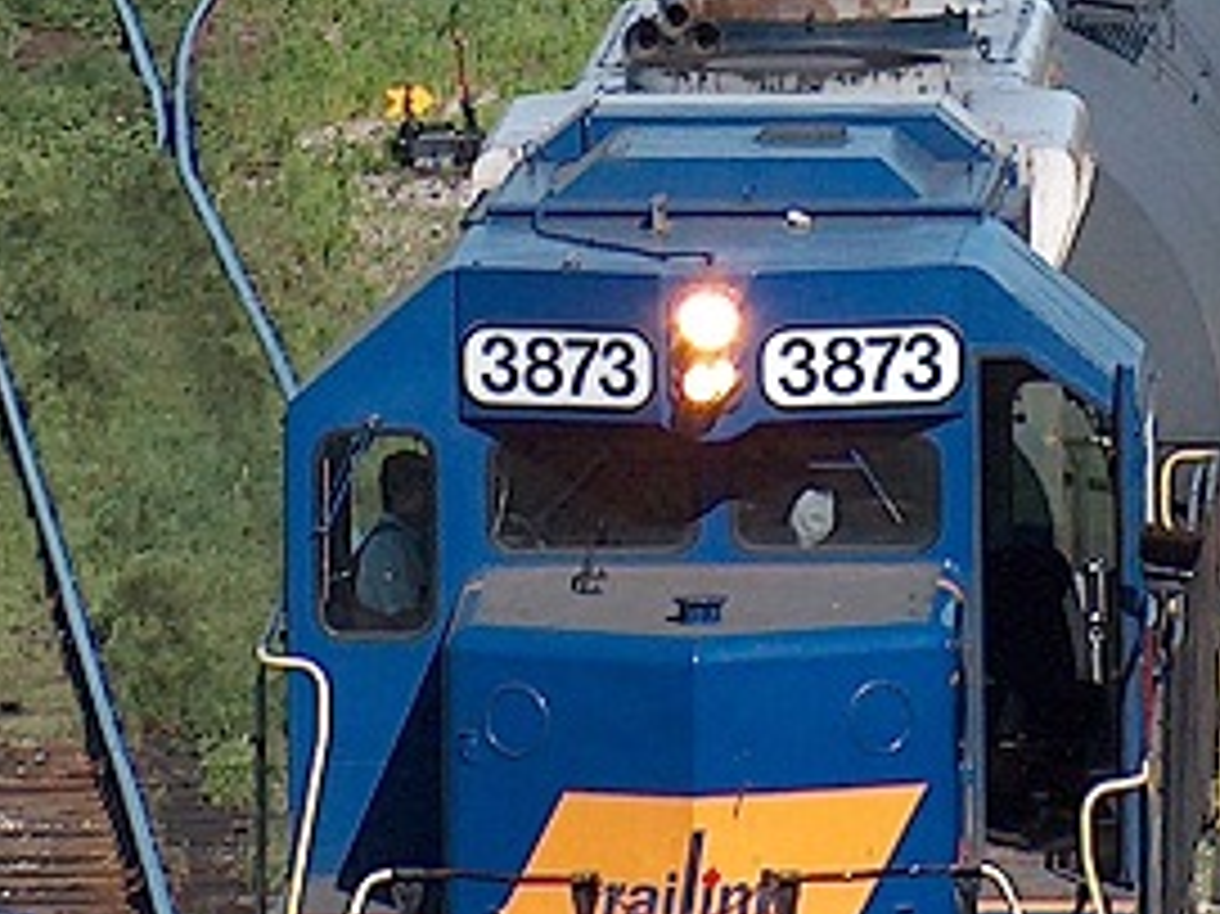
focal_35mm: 751
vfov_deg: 2.0
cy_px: -108
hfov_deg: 2.6
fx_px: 26456
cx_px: 1188
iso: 200
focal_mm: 32.67
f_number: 5.09
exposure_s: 1/885
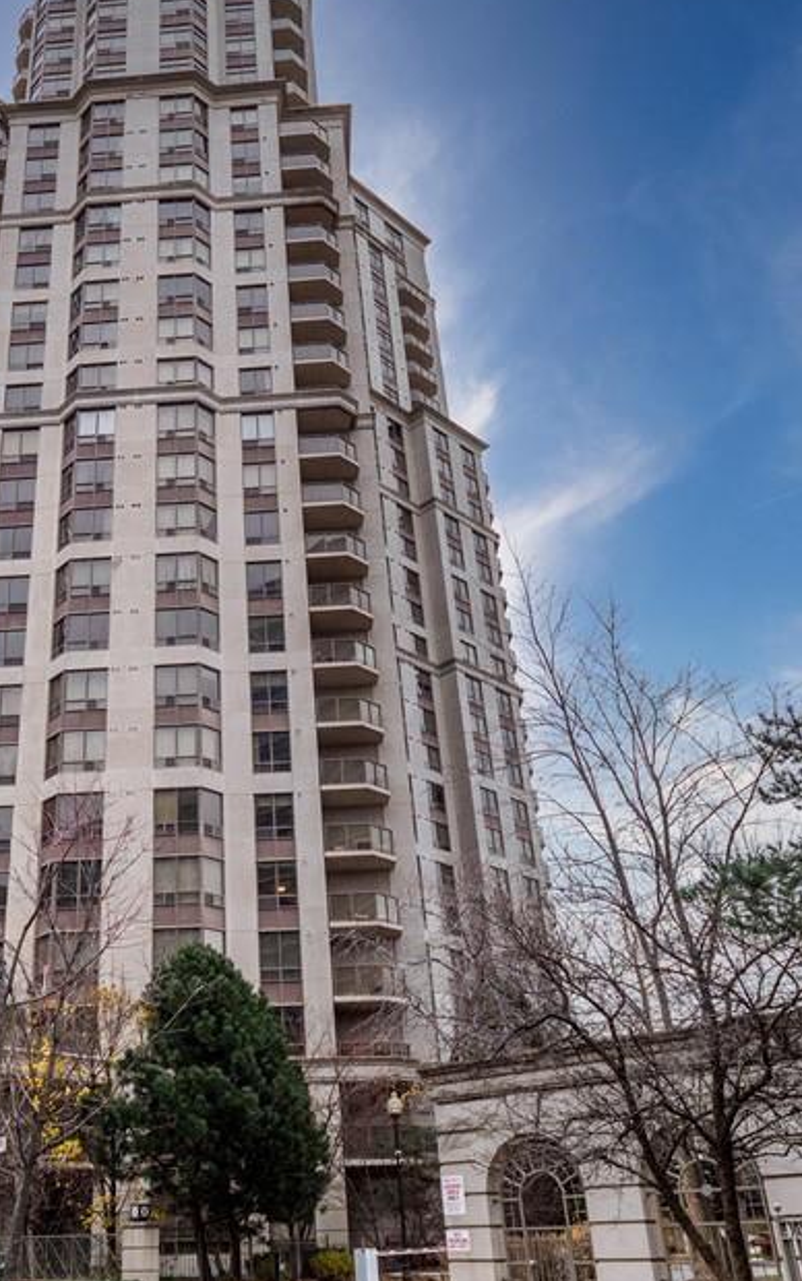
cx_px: 209
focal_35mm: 28
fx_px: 978
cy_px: 665
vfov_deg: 66.4
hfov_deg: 43.3
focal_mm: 8
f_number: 4
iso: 200
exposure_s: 1/400
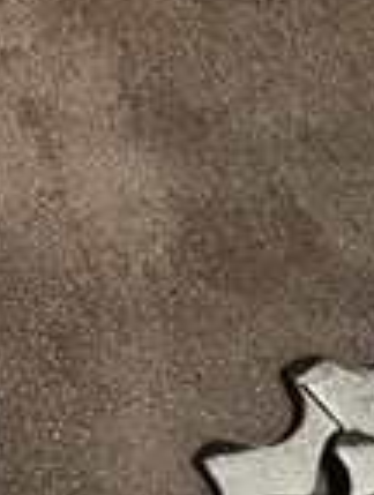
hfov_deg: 11.4
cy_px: 886
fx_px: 1664
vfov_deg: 14.8
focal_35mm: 116
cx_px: 783
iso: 250
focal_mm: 4.2
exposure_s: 1/60
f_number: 1.6
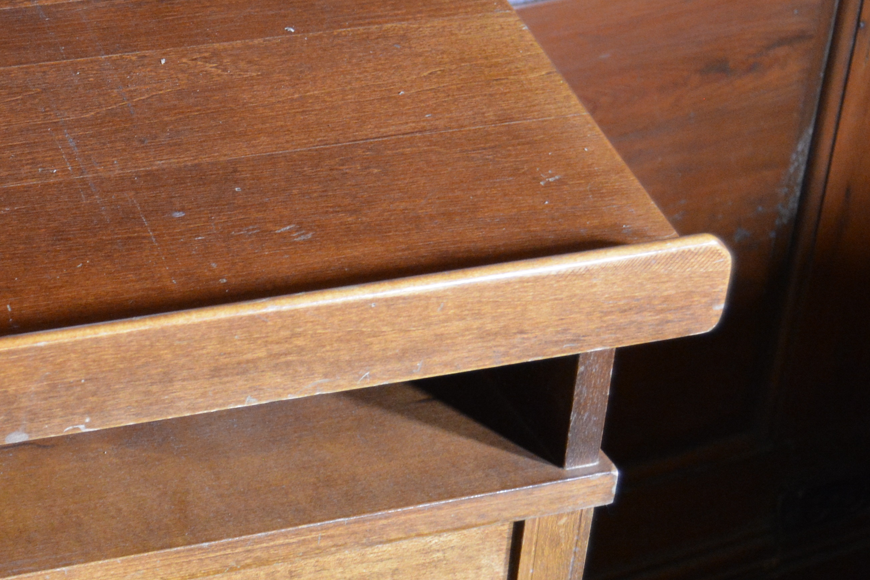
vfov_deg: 15.2
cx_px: -14
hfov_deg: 21.8
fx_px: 2175
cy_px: 185
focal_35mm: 90
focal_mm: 26
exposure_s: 1/30
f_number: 4
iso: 2200
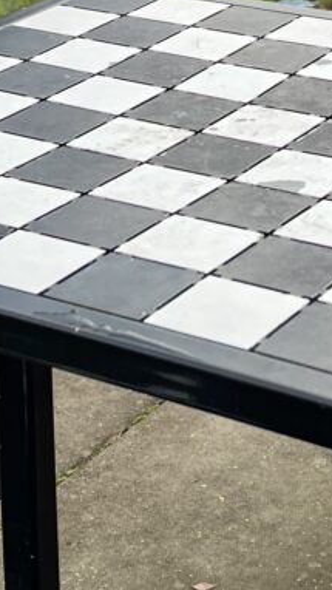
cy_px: 36
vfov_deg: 18.4
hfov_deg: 10.6
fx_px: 1783
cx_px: 216
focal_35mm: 114
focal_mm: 5.7
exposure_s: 1/349
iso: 50
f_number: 1.5
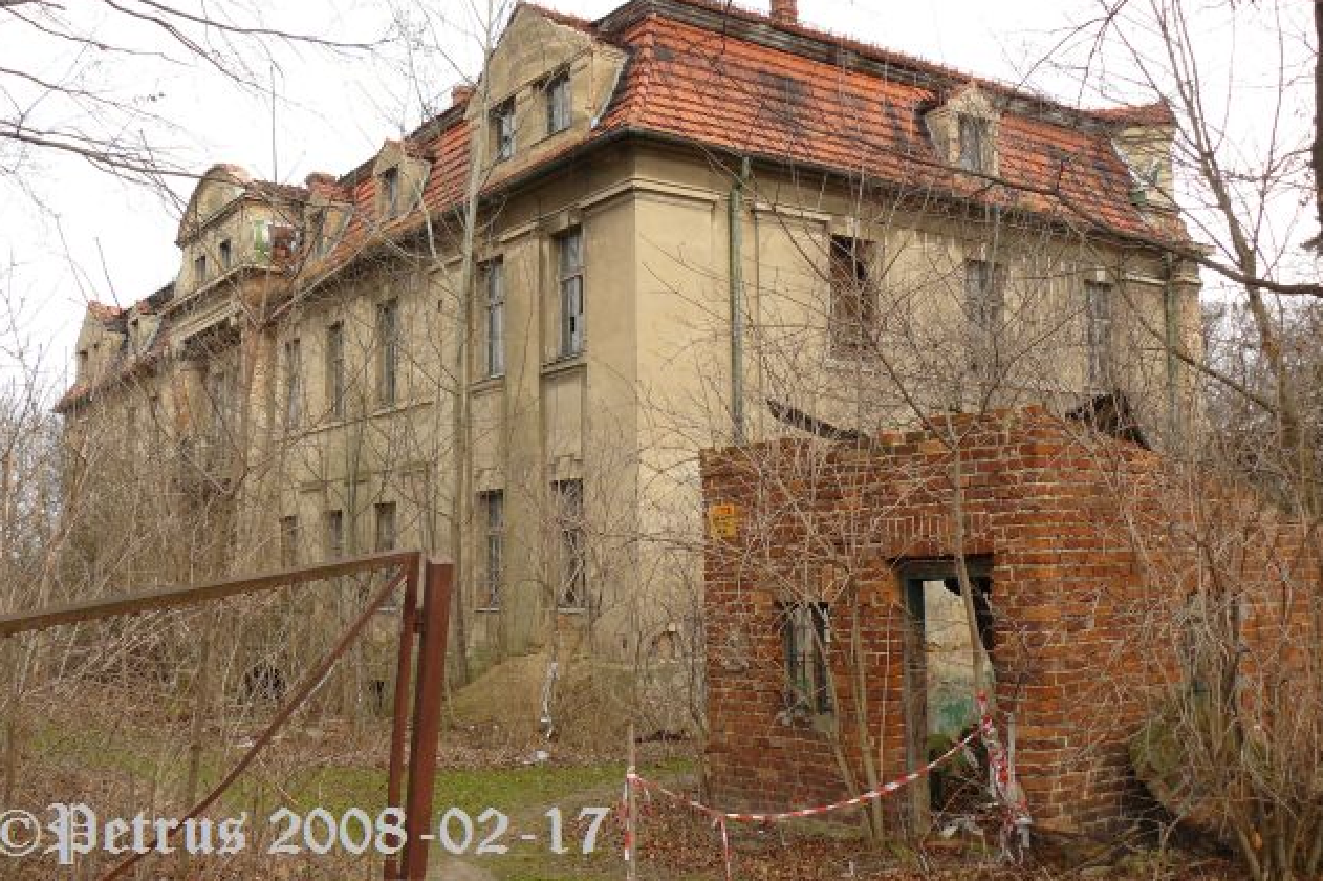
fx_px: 1396
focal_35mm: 38
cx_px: 658
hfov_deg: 50.7
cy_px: 380
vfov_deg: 35.0
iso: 100
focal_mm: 6
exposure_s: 1/125
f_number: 4
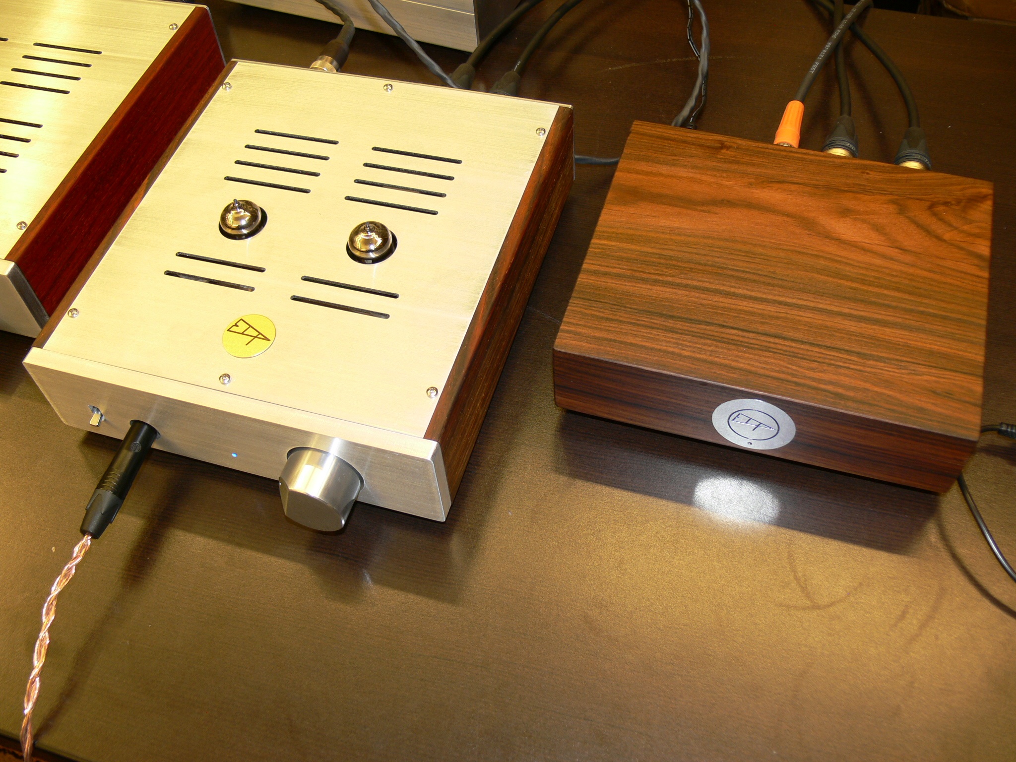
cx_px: 508
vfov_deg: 40.7
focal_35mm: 35
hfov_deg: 52.6
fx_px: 1027
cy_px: 381
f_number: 2.8
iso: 80
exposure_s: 1/30
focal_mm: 7.4
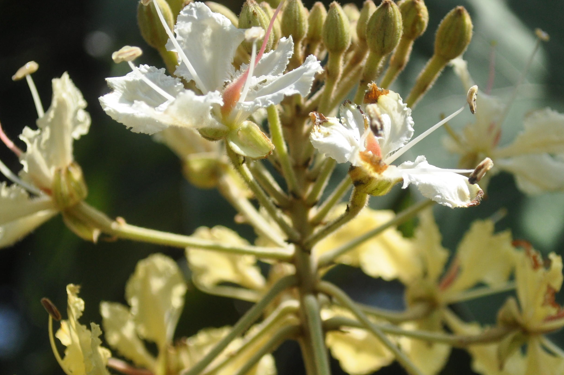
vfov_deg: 11.3
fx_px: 1893
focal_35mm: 121
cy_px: 242
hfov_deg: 16.9
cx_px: 345
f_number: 5.3
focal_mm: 46
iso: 640
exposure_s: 1/2000
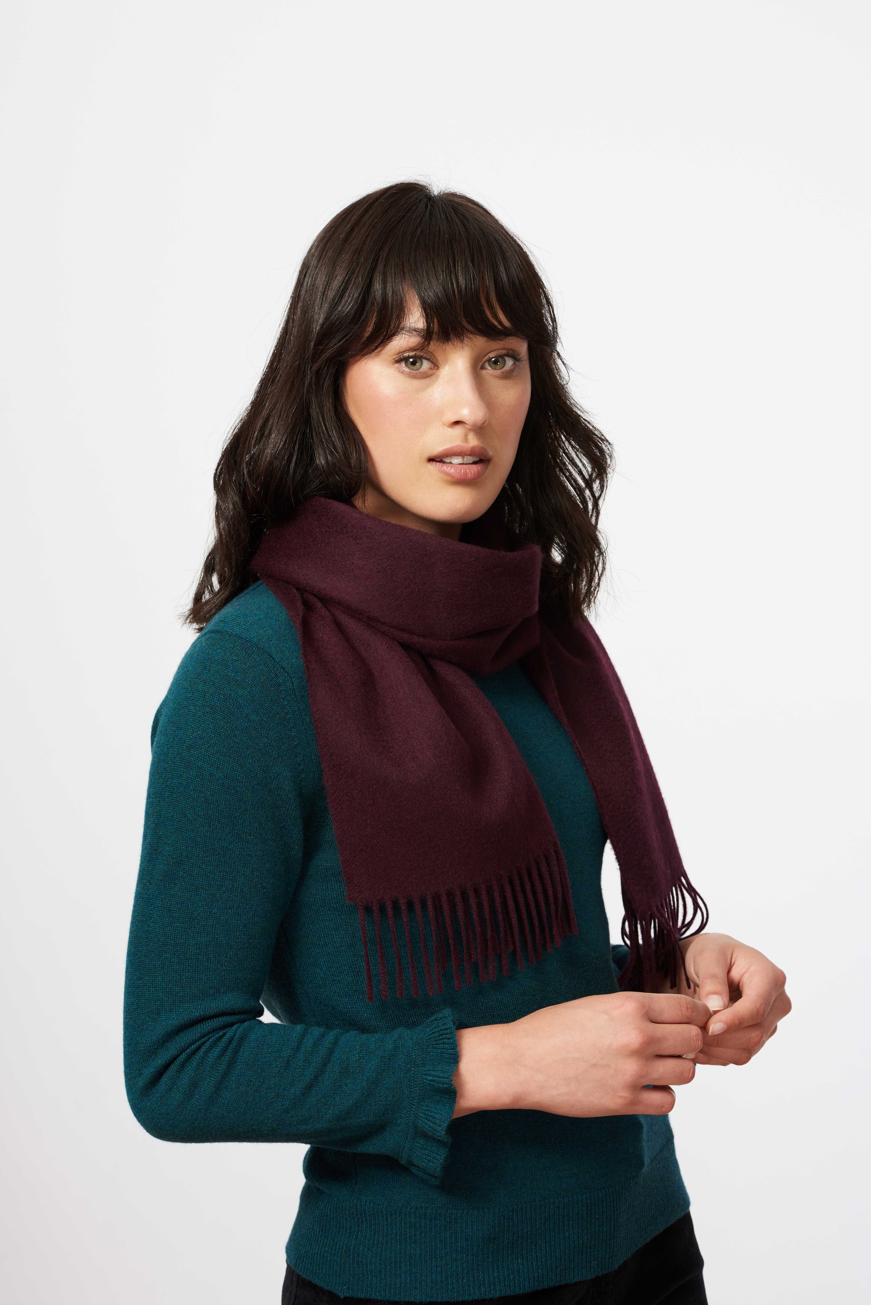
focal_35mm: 85
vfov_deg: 23.9
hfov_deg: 16.1
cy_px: 652
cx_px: 436
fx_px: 3082
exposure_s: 1/160
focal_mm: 85
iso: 200
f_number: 8
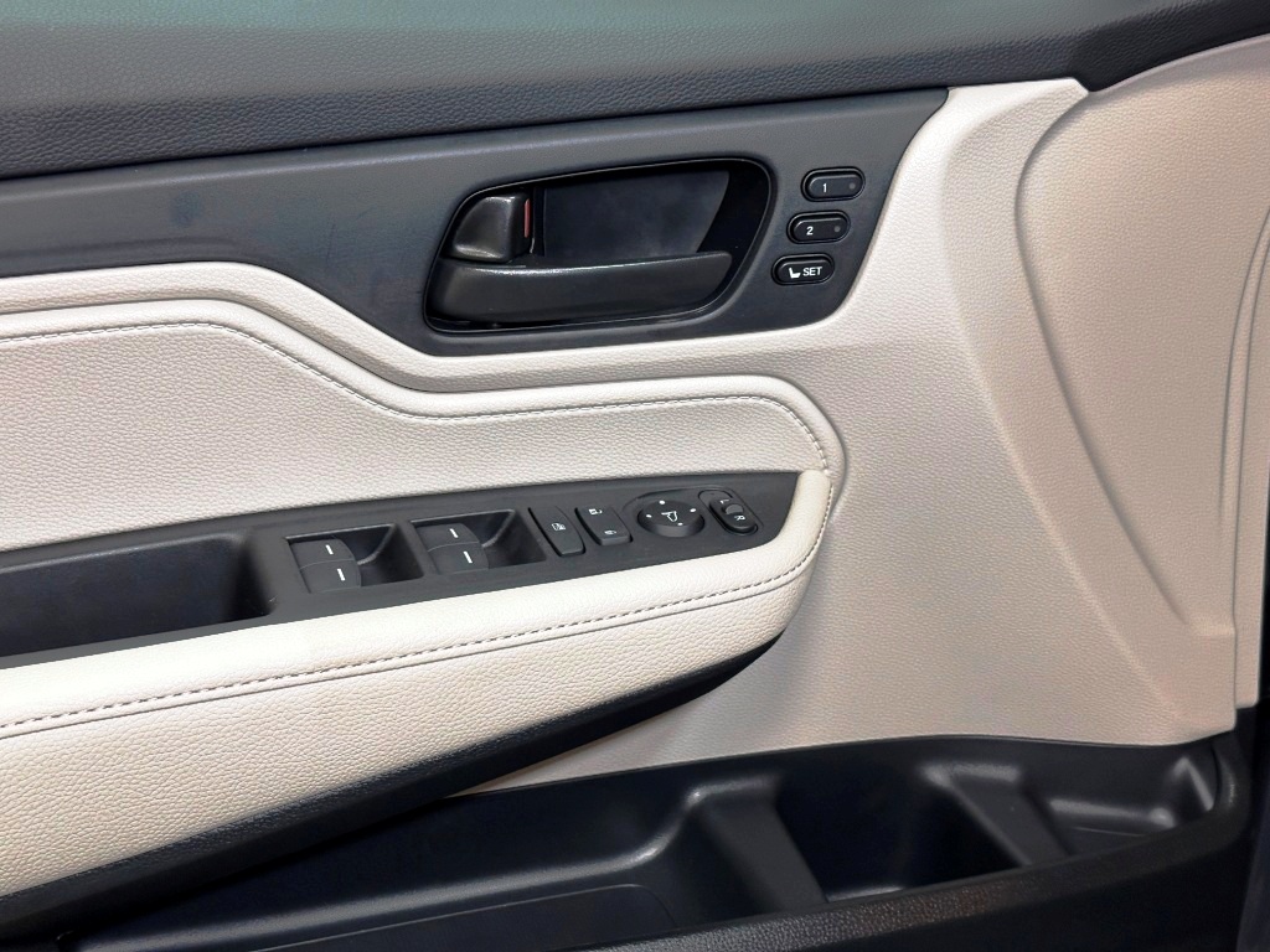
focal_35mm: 48
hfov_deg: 39.7
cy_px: 476
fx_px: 1761
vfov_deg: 30.3
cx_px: 635
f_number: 1.78
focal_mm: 6.86
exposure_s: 1/40
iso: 200
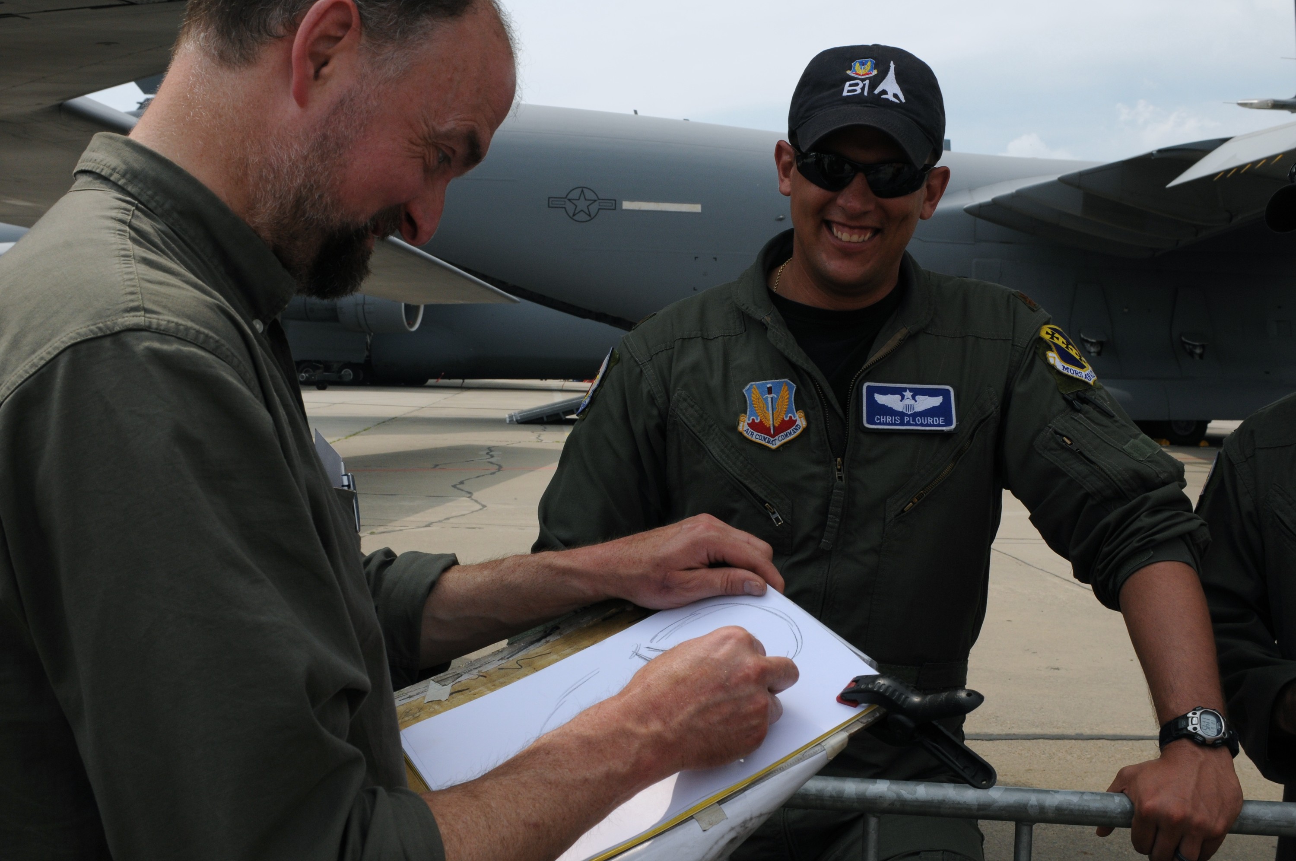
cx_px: 648
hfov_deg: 46.4
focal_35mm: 42
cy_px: 430
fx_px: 1510
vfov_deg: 31.8
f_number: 11
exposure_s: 1/500
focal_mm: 28
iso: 400
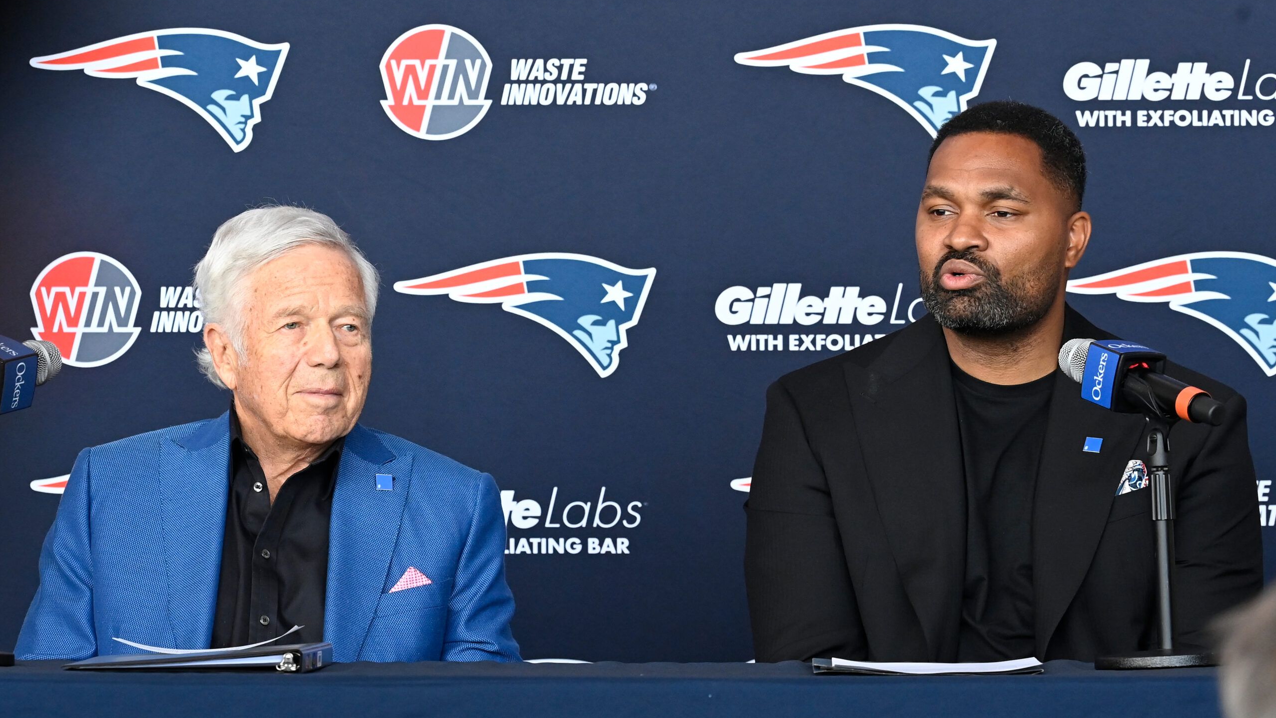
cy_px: 340
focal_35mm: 189
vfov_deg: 6.4
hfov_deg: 11.4
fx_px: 6395
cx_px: 639
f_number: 6.3
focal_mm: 180
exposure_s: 1/500
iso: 5000
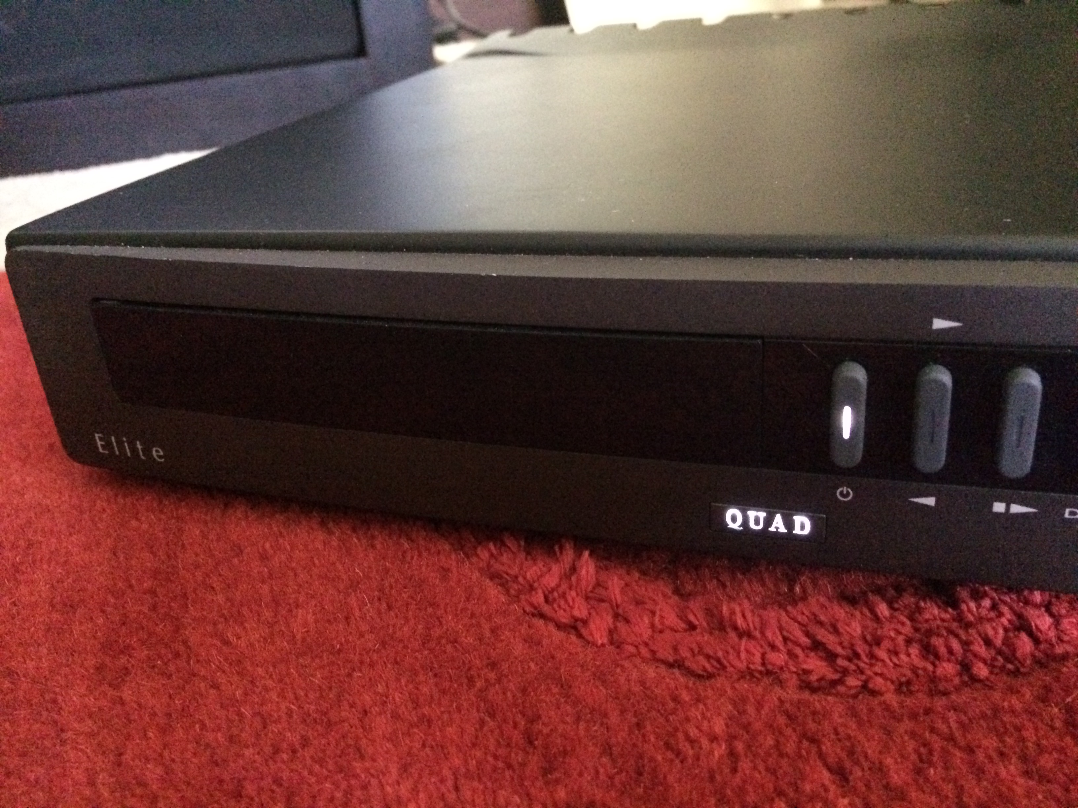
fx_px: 903
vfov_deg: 48.2
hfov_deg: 61.7
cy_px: 404
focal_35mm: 29
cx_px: 539
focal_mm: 4.15
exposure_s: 1/17
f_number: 2.2
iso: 1000
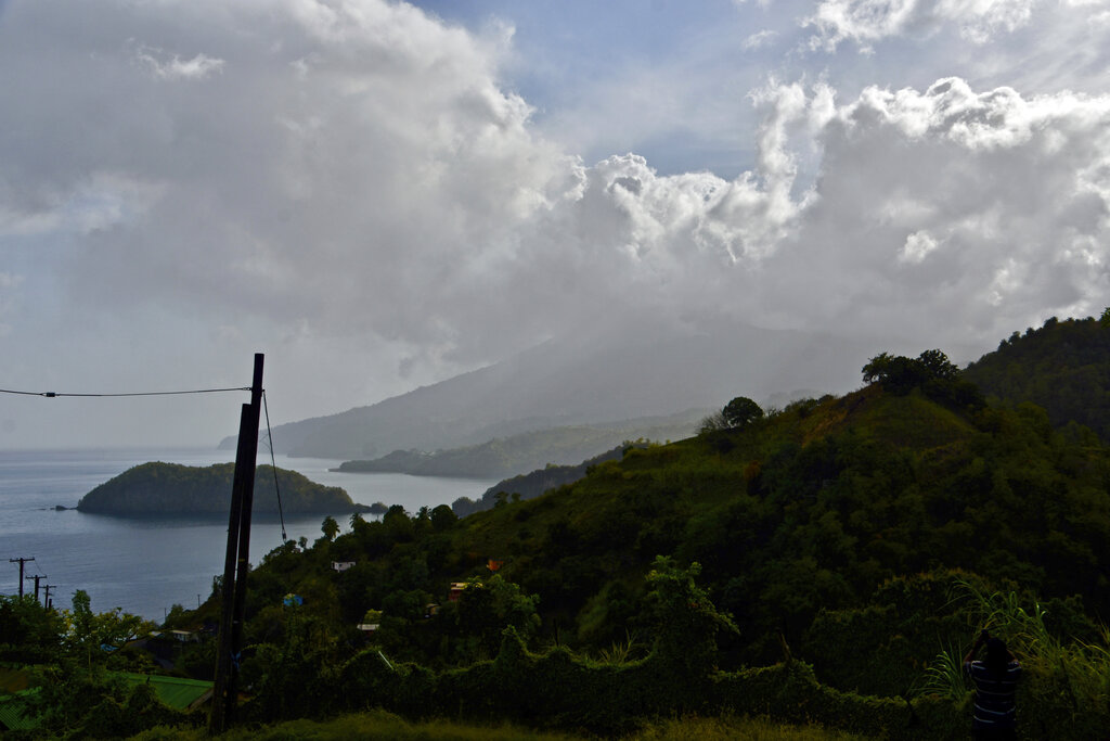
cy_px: 370
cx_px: 555
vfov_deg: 33.0
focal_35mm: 40
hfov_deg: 47.9
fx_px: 1249
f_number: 8
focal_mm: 27
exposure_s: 1/500
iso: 110
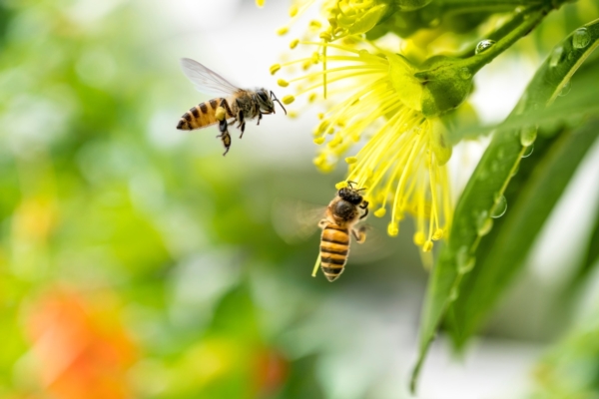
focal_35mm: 90
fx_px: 1497
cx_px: 300
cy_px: 200
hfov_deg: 22.6
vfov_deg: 15.2
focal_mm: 90
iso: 160
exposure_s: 1/160
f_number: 4
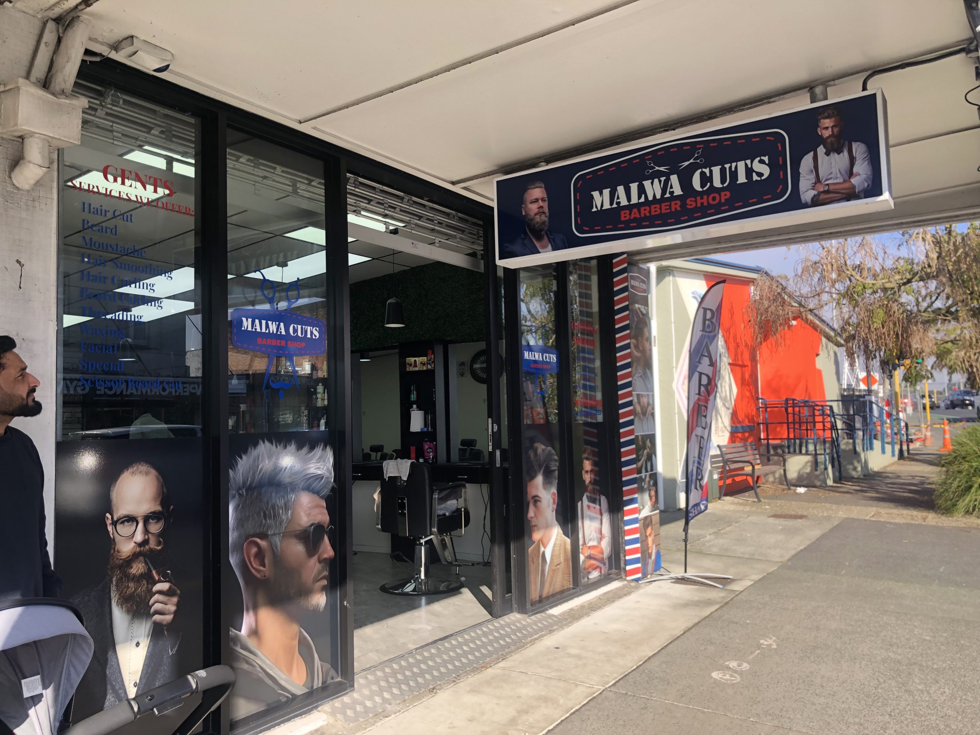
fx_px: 793
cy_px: 368
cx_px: 490
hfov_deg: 63.4
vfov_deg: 49.7
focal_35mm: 28
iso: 20
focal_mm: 4
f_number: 1.8
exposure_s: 1/415
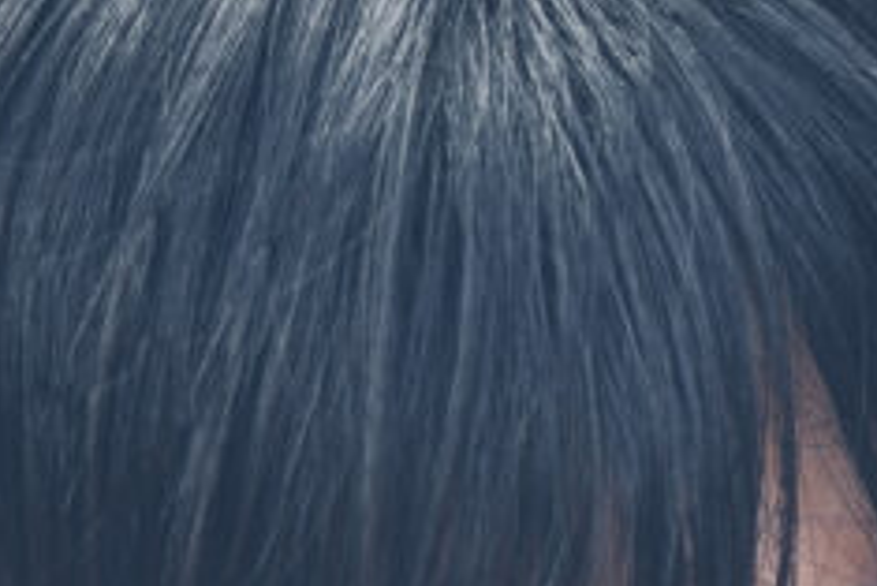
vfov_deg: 1.4
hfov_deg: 2.0
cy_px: 892
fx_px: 24668
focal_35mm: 1012
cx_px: 877
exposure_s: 1/1250
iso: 100
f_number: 2.8
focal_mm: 198
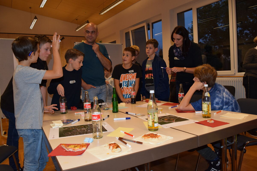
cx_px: 128
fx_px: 193
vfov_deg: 47.9
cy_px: 86
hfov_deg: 67.4
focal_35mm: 27
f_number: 5.6
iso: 800
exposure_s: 1/125
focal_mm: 18
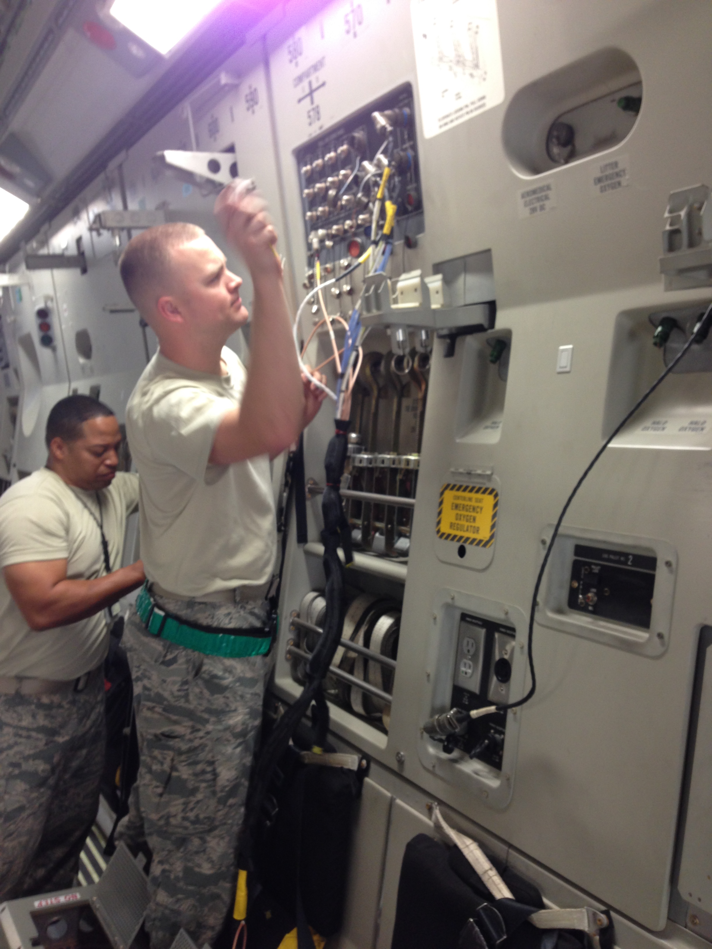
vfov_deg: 55.4
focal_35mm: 33
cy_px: 474
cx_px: 356
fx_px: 905
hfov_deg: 42.9
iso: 80
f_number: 2.4
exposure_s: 1/20
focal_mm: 4.12
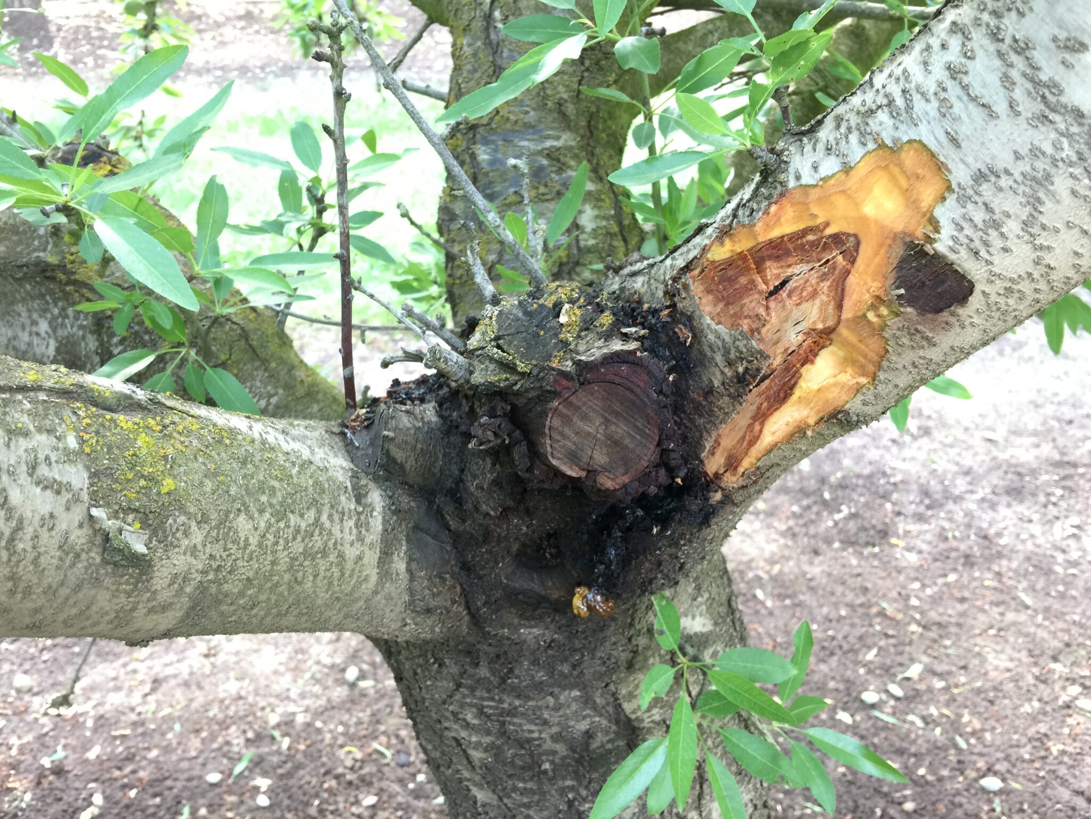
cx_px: 546
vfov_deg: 48.2
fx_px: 914
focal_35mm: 29
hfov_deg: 61.7
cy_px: 410
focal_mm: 4.15
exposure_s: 1/15
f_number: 2.2
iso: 50
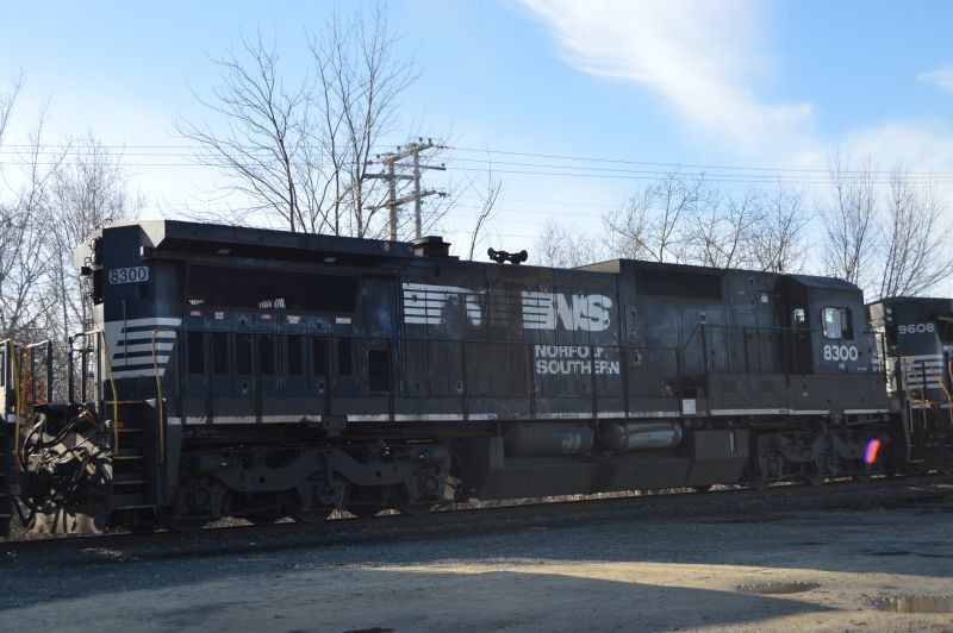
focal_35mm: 48
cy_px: 316
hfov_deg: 41.1
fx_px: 1270
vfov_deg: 28.0
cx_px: 476
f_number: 7.1
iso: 100
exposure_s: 1/200
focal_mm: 32
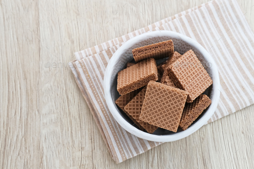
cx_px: 127
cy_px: 84
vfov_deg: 25.5
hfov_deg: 37.5
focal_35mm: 53
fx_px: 374
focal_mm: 35
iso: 250
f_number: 10
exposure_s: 1/100
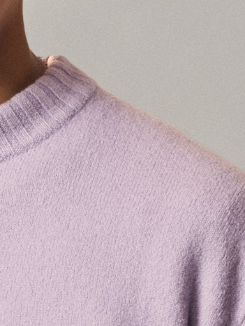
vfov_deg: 3.2
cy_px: 140
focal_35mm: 616
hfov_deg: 2.4
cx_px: -41
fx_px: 5813
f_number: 7.1
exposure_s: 1/160
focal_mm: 200
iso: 500
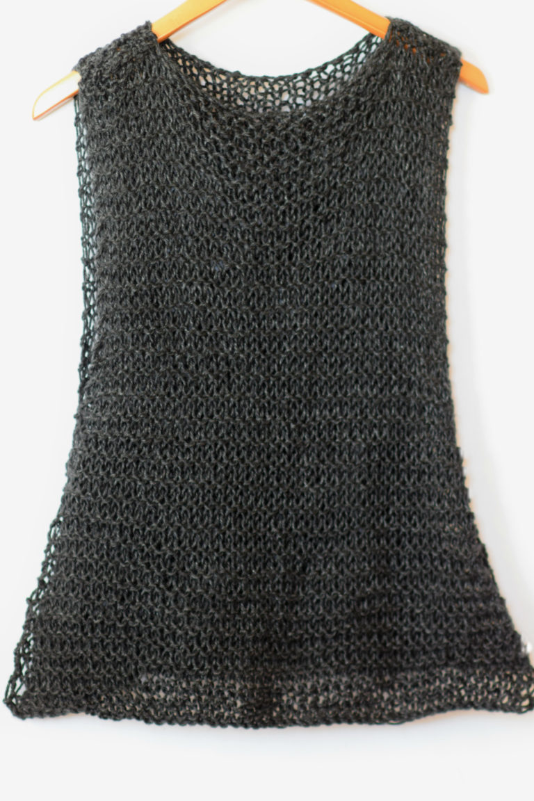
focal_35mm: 128
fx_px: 2837
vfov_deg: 16.1
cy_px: 400
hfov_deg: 10.8
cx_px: 267
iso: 800
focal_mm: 85
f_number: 2
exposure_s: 1/125
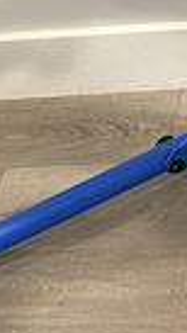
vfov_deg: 12.8
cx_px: 197
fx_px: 1455
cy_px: -41
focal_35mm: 165
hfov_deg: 7.3
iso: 400
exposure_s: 1/60
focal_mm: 4.25
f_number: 1.8
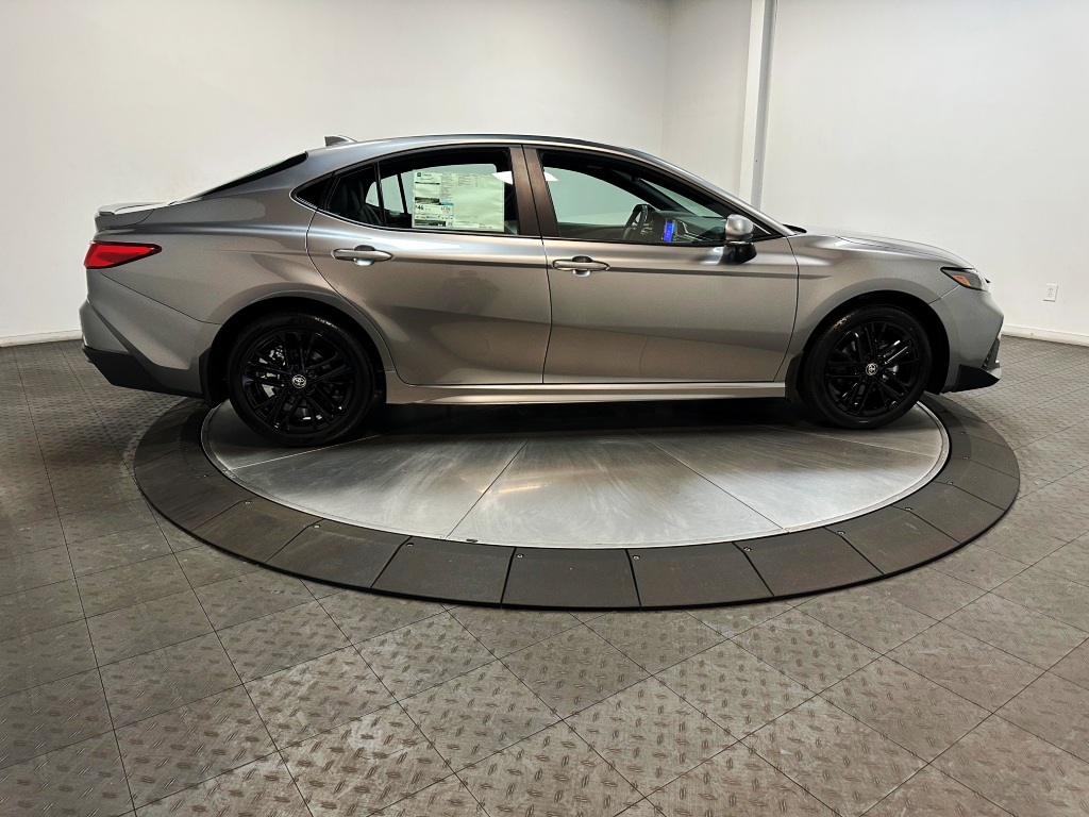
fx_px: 755
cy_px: 408
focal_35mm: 24
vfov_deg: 56.8
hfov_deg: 71.6
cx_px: 544
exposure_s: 1/60
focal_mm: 6.86
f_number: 1.78
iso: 320
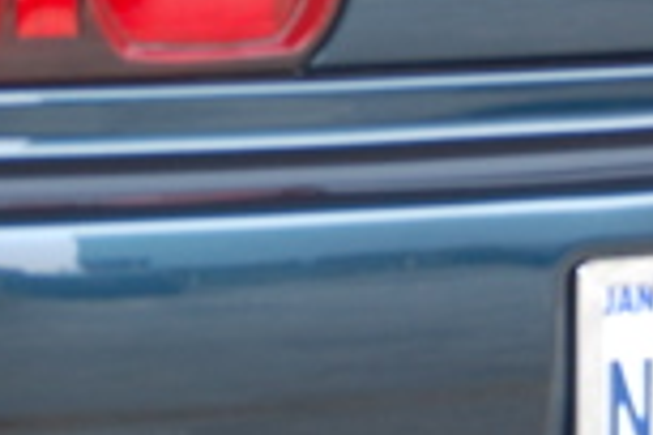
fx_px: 3520
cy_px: 100
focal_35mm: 194
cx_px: 418
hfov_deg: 10.6
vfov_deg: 7.1
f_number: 4.5
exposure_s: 1/60
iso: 400
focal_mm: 31
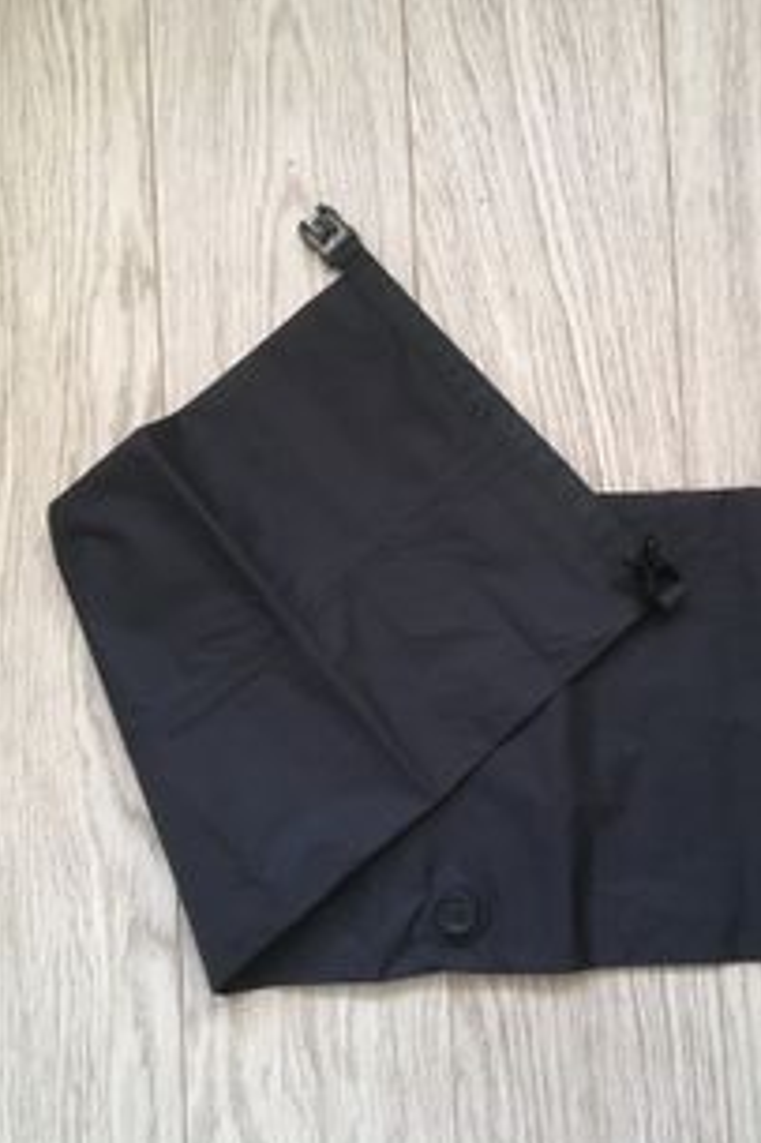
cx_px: 467
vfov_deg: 47.4
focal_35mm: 41
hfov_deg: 32.5
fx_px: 1301
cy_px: 579
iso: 200
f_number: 2.2
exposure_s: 1/33
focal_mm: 4.15
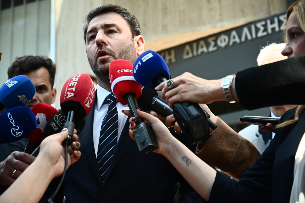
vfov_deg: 19.5
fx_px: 593
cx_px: 152
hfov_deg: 28.8
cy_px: 102
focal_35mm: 70
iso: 640
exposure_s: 1/500
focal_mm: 70
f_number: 4
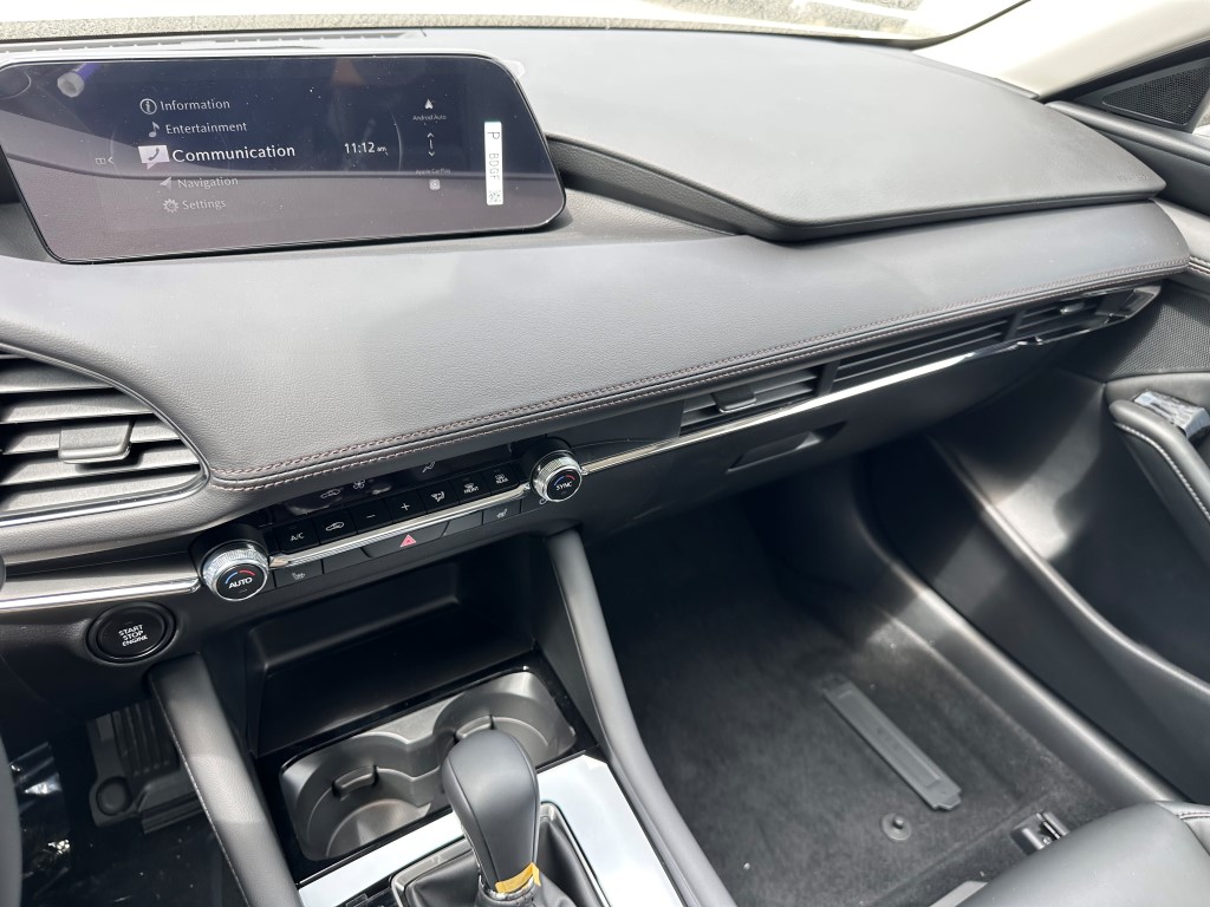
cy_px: 454
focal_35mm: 24
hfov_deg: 71.6
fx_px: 839
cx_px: 605
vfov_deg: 56.8
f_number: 1.78
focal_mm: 6.86
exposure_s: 1/154
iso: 64
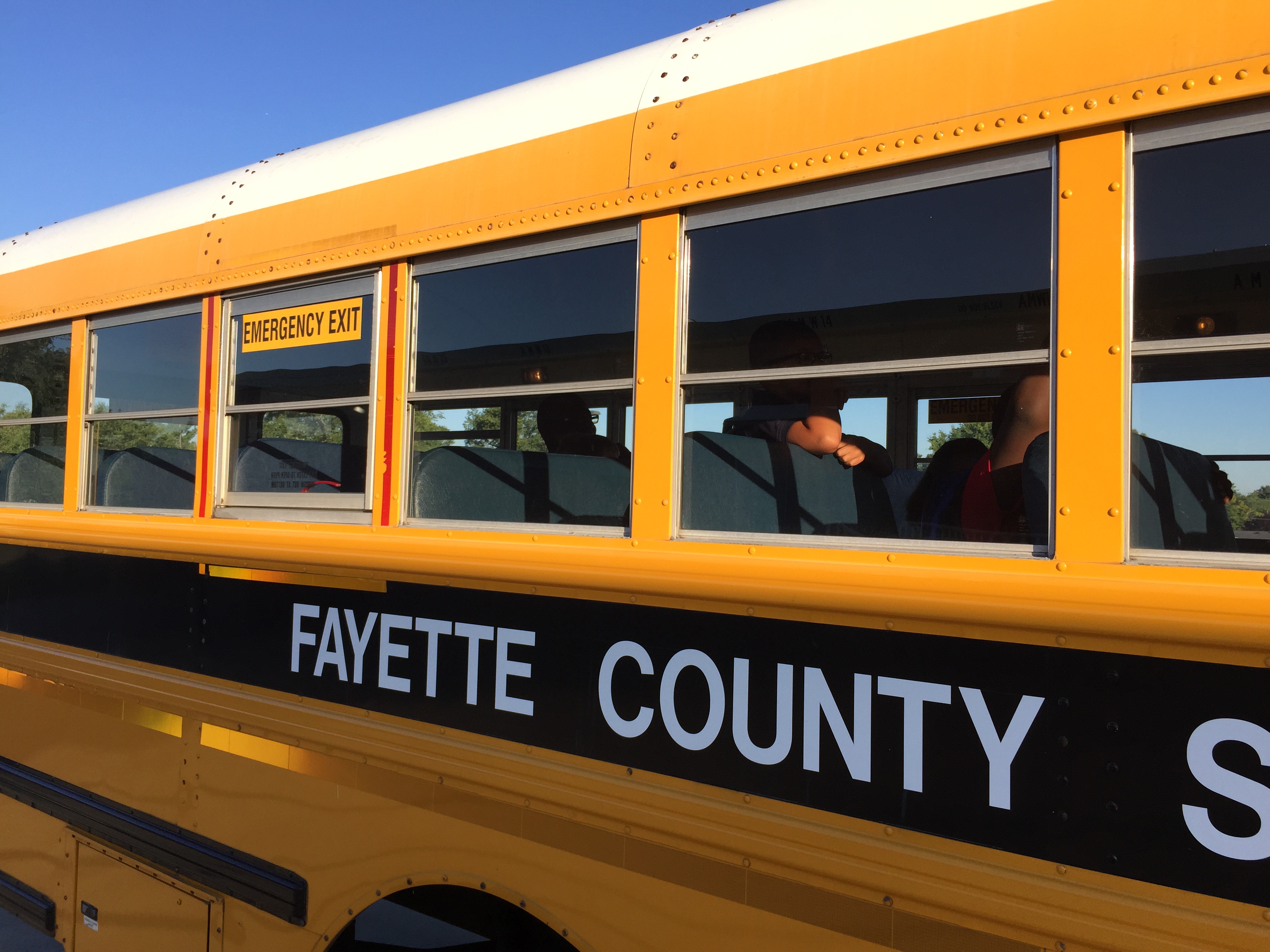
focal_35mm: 29
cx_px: 635
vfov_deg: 48.2
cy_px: 476
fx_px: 1064
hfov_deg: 61.7
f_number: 2.2
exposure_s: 1/898
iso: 32
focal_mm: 4.15
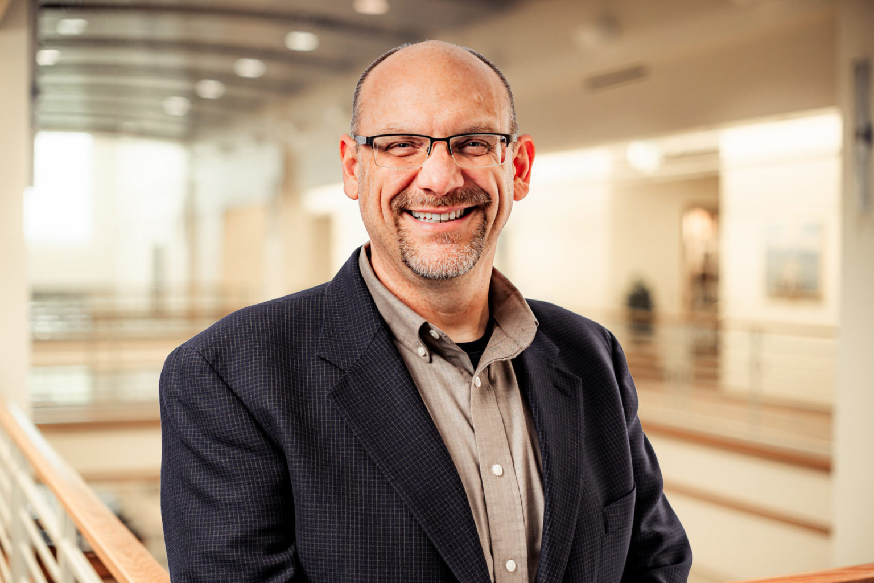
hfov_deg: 39.6
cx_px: 437
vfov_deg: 27.0
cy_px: 292
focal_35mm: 50
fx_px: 1214
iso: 160
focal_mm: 50
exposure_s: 1/160
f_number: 1.8
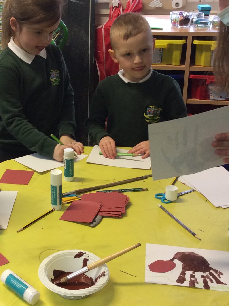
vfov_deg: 32.7
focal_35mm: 59
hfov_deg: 24.4
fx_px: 522
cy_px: 140
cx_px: 49
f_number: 2.4
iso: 100
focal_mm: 3.3
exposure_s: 1/25
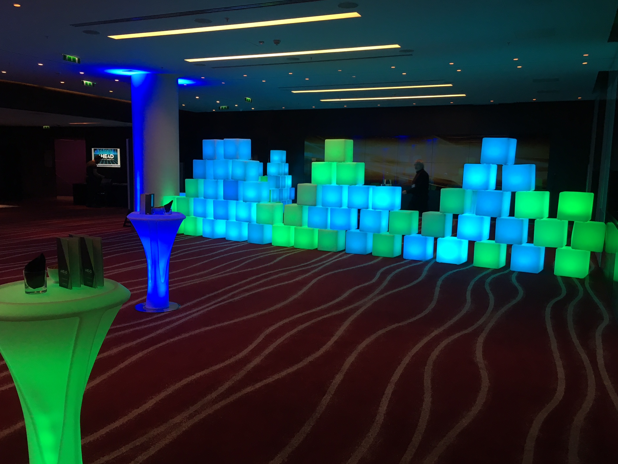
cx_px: 294
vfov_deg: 45.4
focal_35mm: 31
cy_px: 246
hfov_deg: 58.3
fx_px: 553
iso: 80
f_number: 2.2
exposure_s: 1/33
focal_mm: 4.15
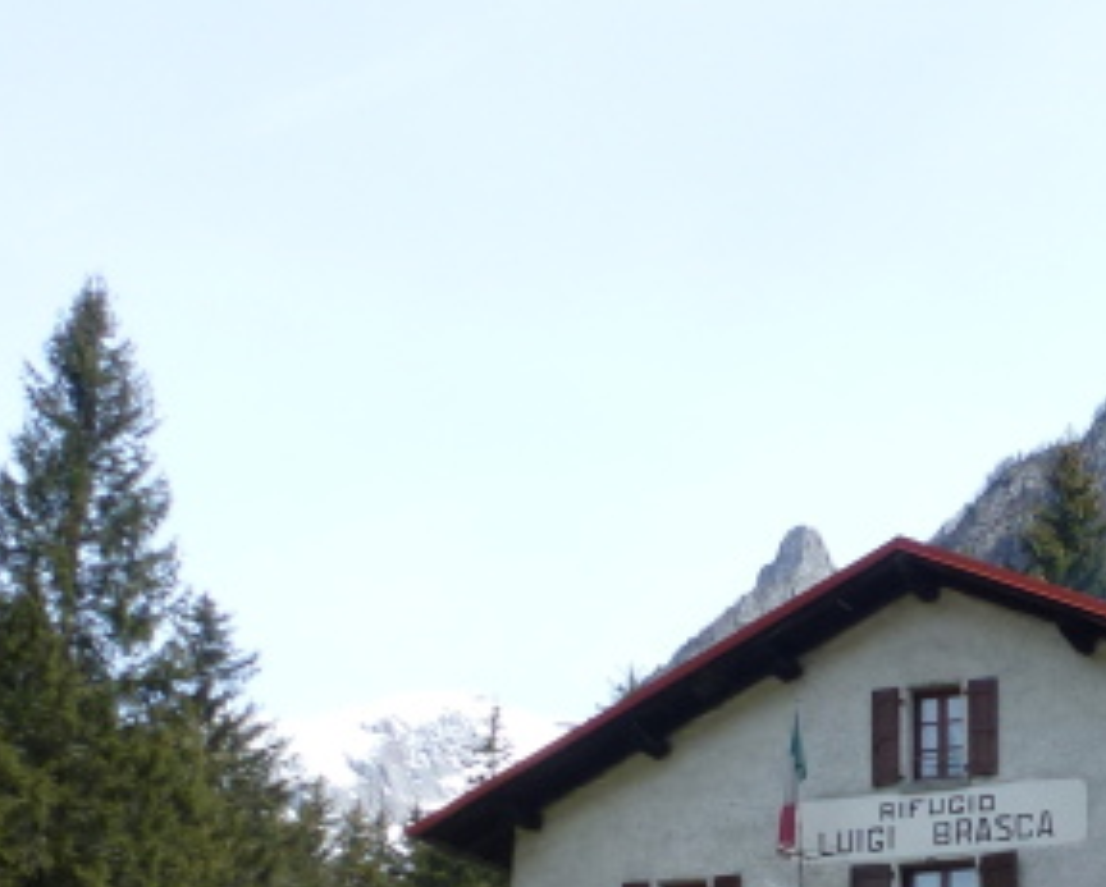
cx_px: 1256
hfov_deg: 26.5
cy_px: 991
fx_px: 2130
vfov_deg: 22.2
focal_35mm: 65
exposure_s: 1/400
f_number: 4
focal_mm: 4.3
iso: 100
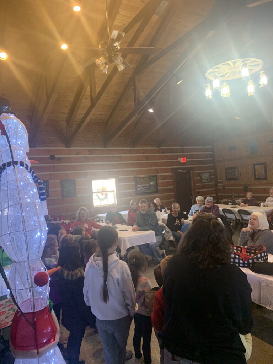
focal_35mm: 26
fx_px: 273
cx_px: 136
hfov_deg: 53.1
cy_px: 182
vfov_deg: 67.3
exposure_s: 1/60
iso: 400
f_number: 1.8
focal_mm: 4.25
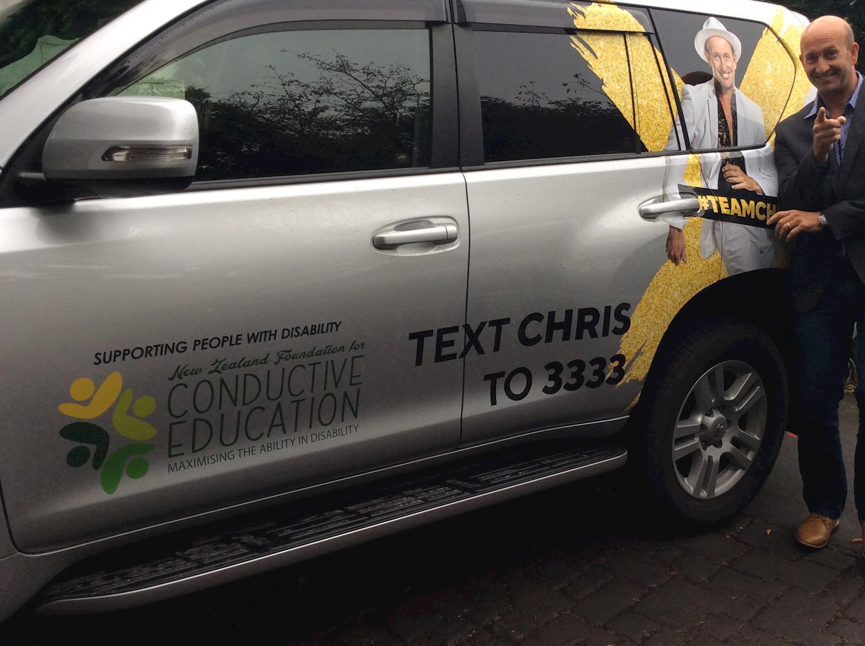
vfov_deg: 35.8
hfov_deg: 46.7
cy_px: 271
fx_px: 998
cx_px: 503
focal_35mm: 40
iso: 32
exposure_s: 1/106
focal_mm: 3.3
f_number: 2.4
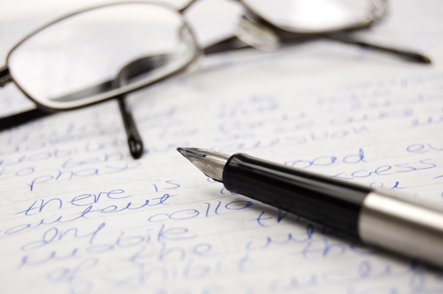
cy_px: 163
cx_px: 215
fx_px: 1150
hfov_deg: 21.8
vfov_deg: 14.6
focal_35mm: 94
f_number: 5.6
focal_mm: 55
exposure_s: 1/100
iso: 200
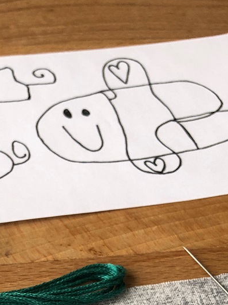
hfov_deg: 20.2
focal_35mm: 71
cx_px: 10
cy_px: 348
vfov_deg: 25.2
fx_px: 624
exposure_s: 1/30
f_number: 1.8
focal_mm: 3.99
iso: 32
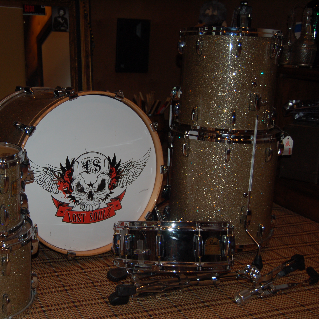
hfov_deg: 33.7
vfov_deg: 34.0
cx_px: 101
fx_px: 521
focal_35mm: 50
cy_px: 160
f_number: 4
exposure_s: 1/60
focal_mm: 26
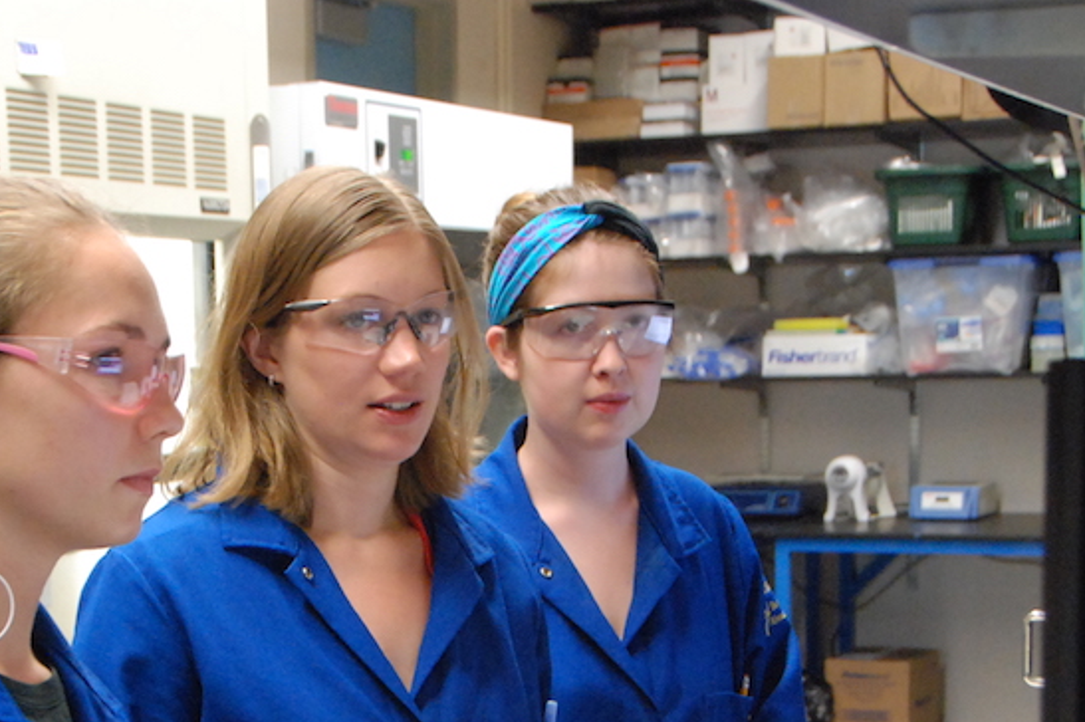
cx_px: 367
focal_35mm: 88
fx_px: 2651
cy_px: 608
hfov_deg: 23.0
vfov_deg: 15.4
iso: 1600
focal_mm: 32
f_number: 6.3
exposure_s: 1/15
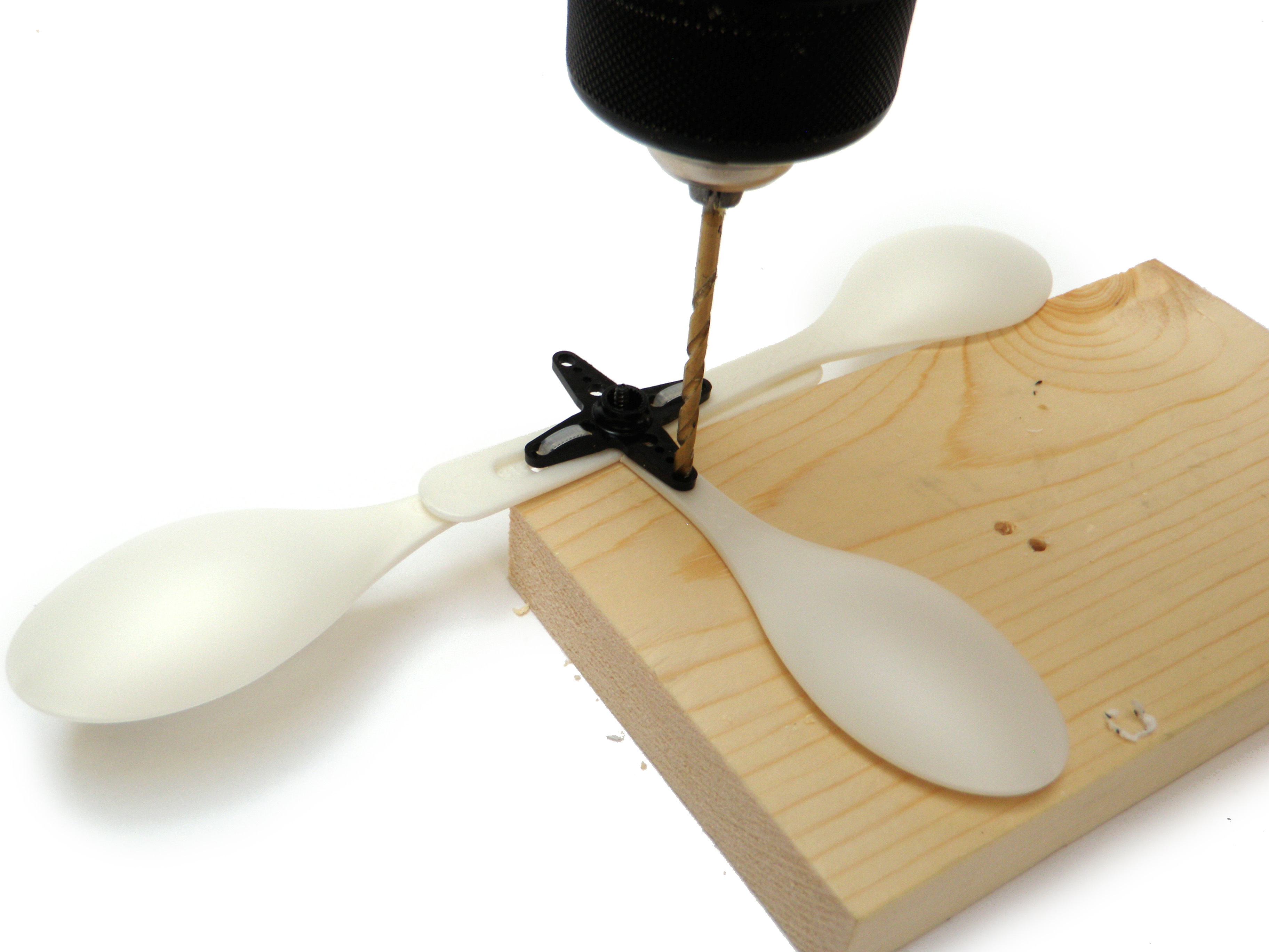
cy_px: 476
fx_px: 1320
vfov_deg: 39.7
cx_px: 634
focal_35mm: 36
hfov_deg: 51.4
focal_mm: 6.53
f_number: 4.1
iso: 50
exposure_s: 1/60
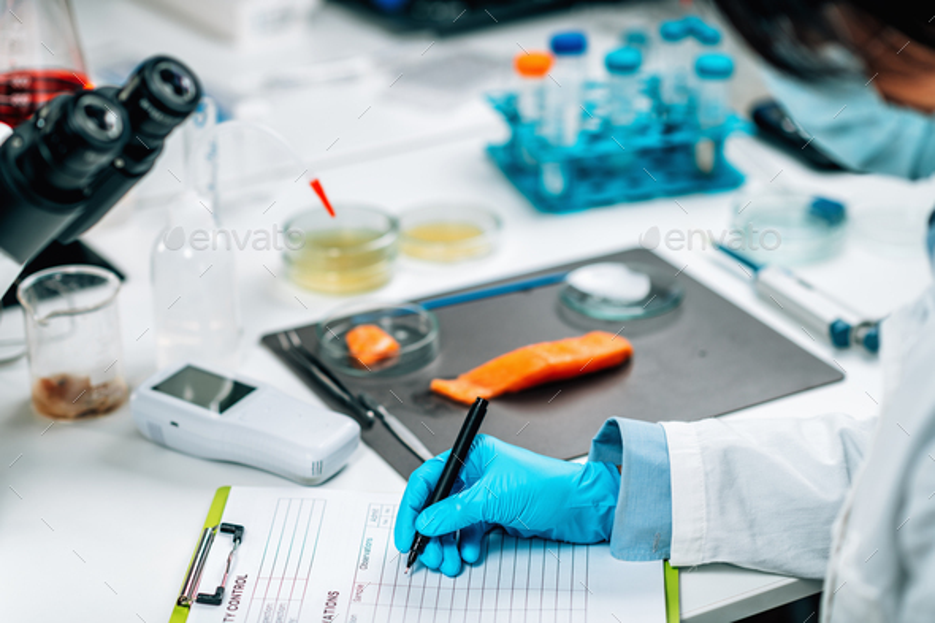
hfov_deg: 23.9
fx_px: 2207
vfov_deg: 16.1
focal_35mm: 85
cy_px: 312
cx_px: 468
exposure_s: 1/200
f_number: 2.5
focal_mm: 85
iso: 64
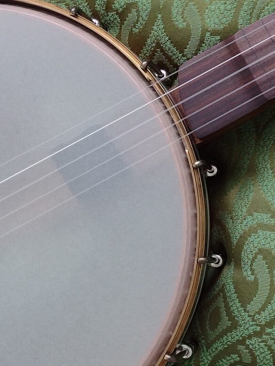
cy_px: 122
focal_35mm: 88
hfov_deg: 16.3
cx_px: 293
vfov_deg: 22.2
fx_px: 932
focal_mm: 4.71
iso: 188
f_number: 1.7
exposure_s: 1/60
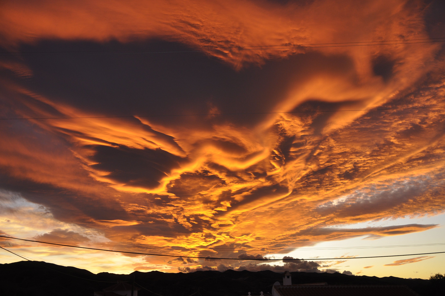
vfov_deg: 34.1
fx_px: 481
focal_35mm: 39
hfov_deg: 49.6
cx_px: 222
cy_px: 148
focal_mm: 26
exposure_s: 1/200
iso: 400
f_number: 4
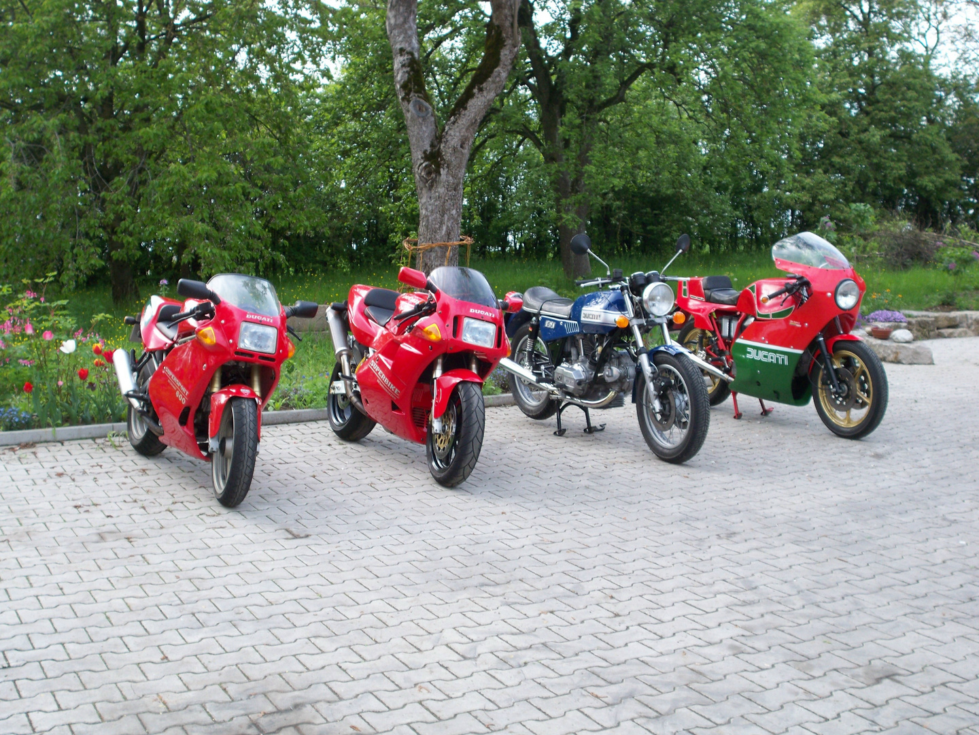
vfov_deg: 32.9
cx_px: 490
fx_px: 1244
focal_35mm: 44
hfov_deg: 42.9
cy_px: 368
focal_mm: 7.8
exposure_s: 1/125
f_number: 3.5
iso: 100
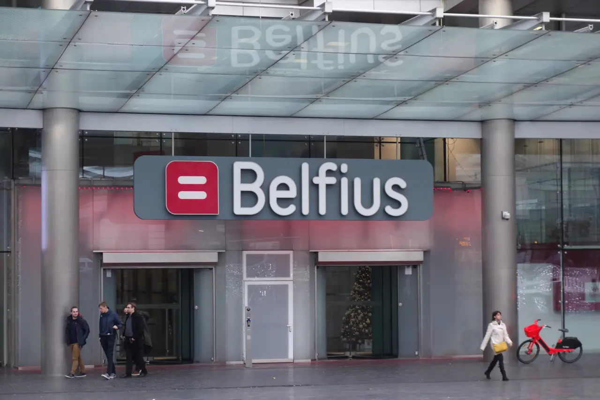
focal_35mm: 92
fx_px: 1533
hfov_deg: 22.1
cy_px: 200
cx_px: 300
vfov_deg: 14.9
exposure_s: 1/100
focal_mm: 34.25
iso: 640
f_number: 4.9
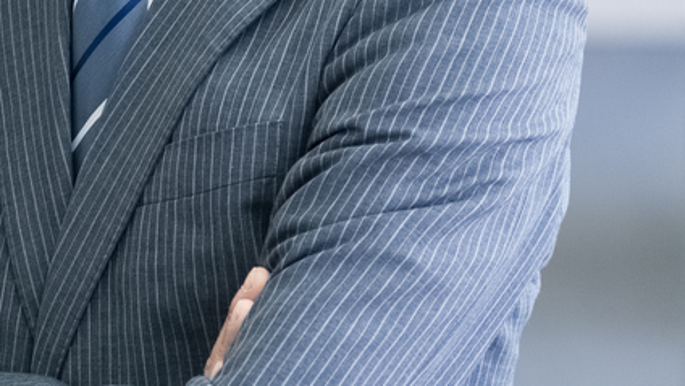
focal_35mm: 420
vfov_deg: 2.9
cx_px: -616
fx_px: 7633
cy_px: -40
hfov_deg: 5.1
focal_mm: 85
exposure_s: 1/160
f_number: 3.2
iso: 500
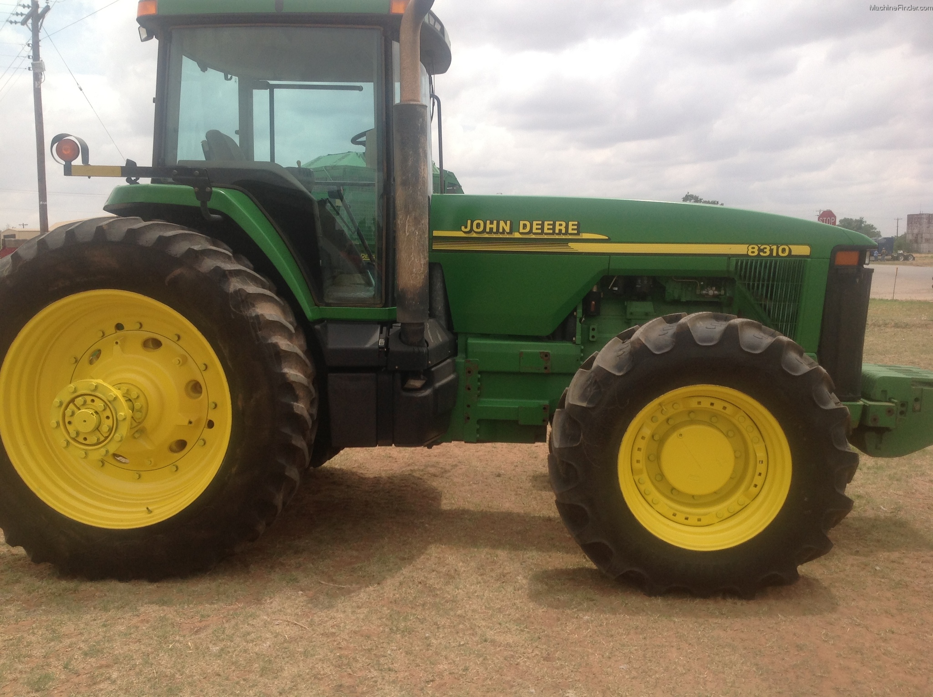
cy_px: 348
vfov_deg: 40.6
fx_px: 942
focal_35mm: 35
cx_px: 466
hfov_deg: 52.7
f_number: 2.4
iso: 50
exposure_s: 1/1513
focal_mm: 4.28
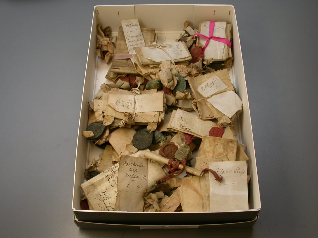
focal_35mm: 45
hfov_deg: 42.1
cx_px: 159
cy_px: 119
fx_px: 413
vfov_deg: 32.2
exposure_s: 1/67
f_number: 4
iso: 100
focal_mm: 9.5
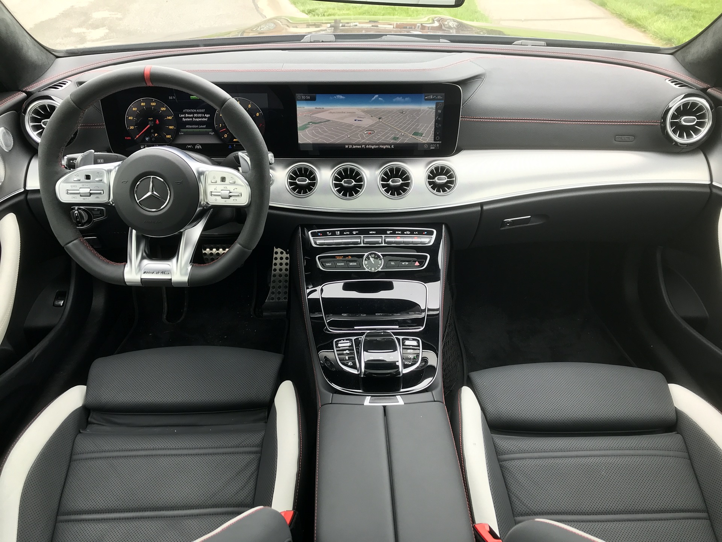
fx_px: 584
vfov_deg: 49.7
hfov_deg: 63.4
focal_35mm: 28
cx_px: 361
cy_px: 271
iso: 25
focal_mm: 3.99
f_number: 1.8
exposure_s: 1/136
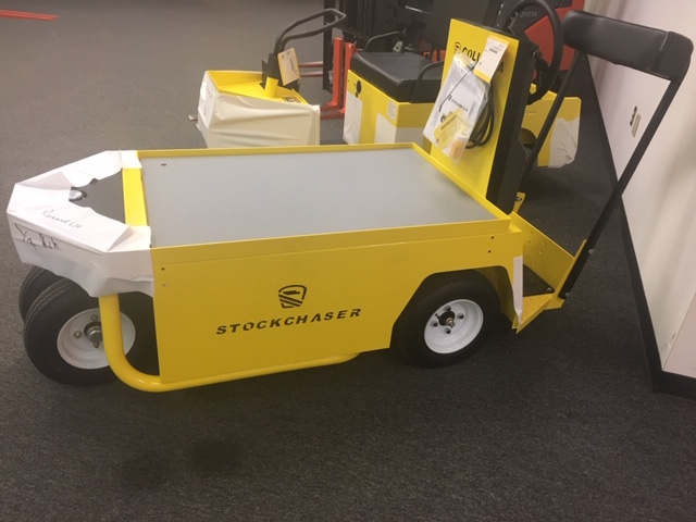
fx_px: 583
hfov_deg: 61.7
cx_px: 348
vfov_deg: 48.2
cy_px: 261
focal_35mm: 29
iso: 100
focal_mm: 4.15
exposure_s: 1/30
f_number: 2.2
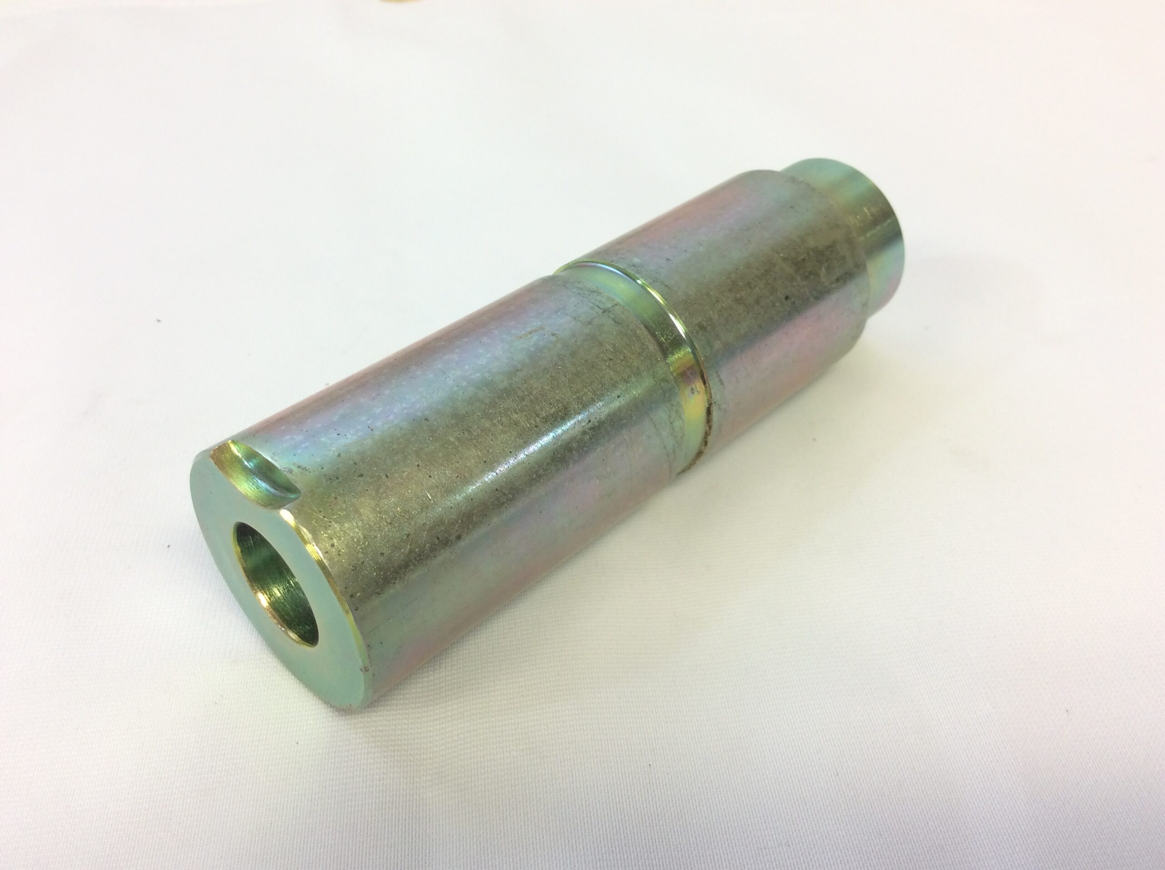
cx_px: 582
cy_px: 435
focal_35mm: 32
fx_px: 1075
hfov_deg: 56.9
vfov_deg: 44.1
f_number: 2.4
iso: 40
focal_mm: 3.3
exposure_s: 1/24
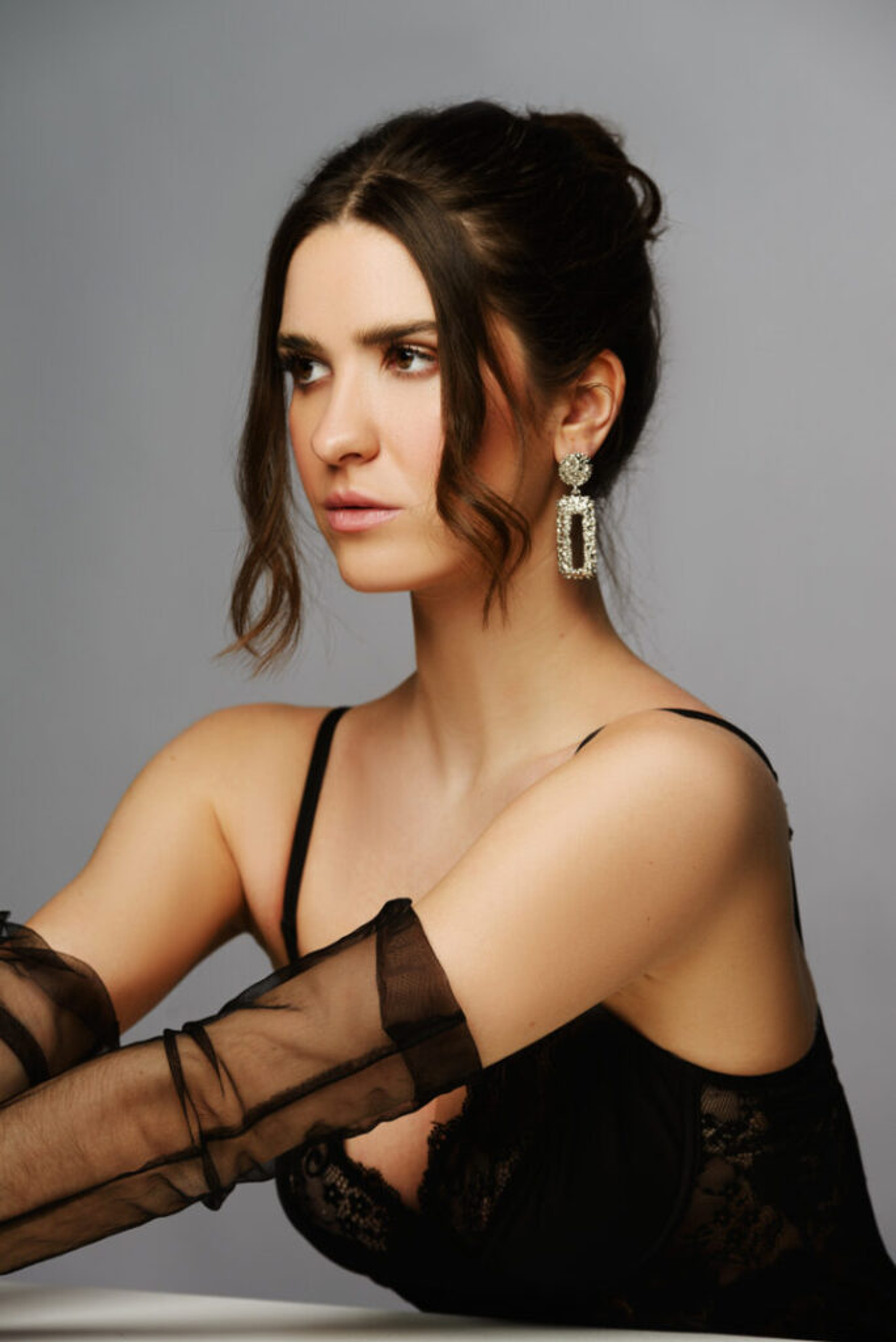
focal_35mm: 130
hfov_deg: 10.6
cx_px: 448
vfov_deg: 15.8
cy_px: 671
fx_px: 4846
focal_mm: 130
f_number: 5.6
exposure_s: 1/160
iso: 100
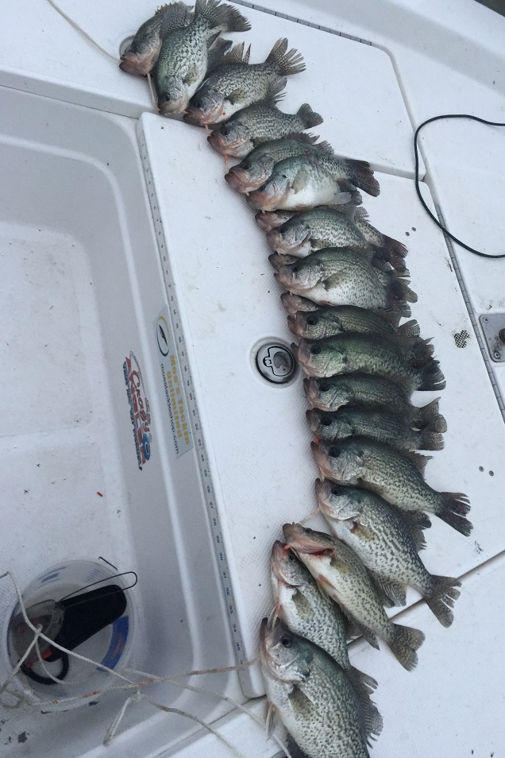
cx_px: 272
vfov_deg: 60.3
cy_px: 378
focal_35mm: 31
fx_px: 652
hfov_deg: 42.3
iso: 64
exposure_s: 1/15
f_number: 2.2
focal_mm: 4.15
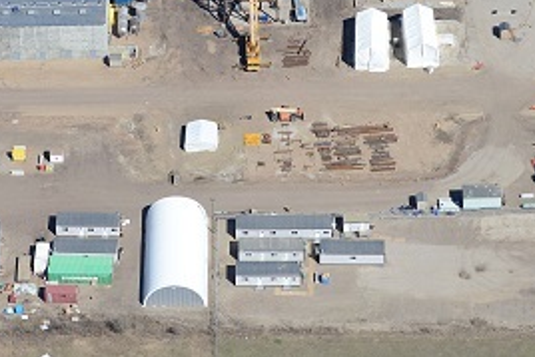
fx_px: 2334
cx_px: 365
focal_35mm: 157
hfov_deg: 13.1
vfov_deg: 8.7
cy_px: 36
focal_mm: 70
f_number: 5.6
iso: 250
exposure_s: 1/1250
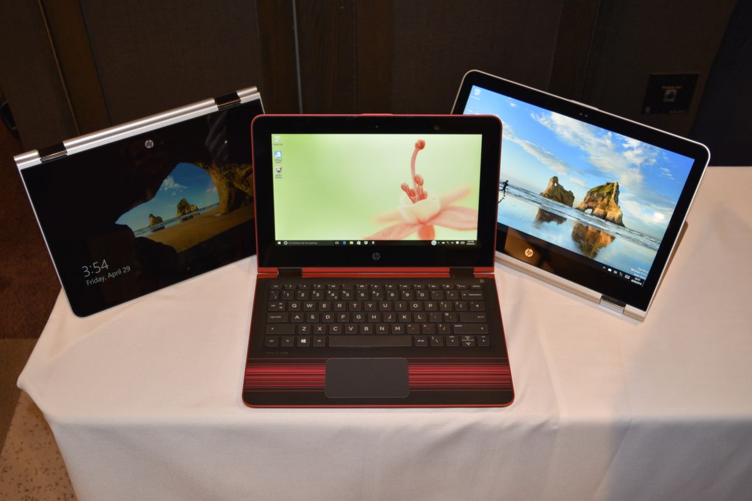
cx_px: 376
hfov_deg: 49.6
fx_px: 815
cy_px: 250
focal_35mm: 39
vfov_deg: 34.2
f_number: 5
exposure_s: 1/100
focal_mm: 26
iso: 720
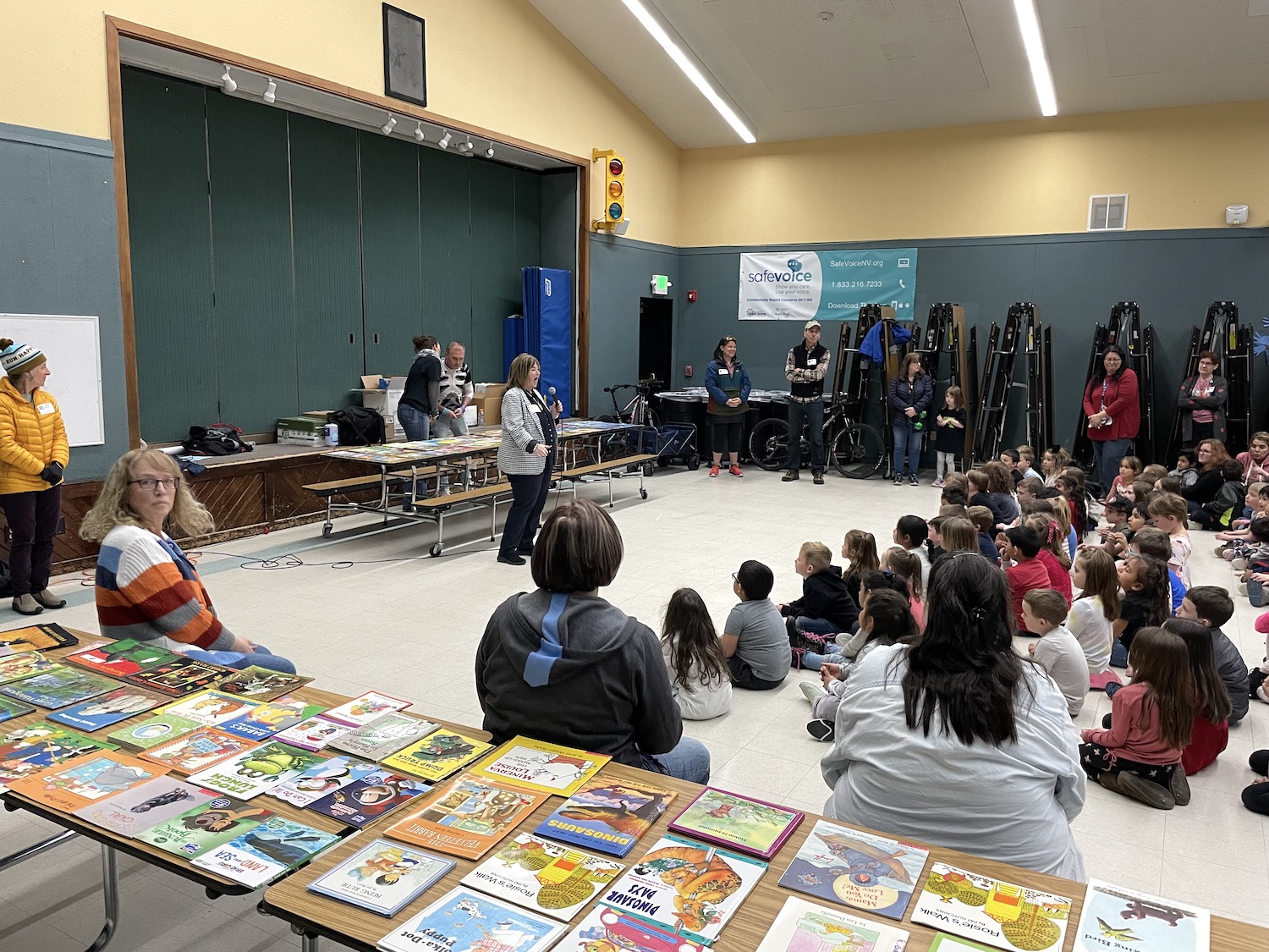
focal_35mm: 26
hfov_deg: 67.3
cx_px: 634
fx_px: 953
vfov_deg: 53.1
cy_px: 476
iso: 250
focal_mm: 4.2
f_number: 1.6
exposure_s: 1/60
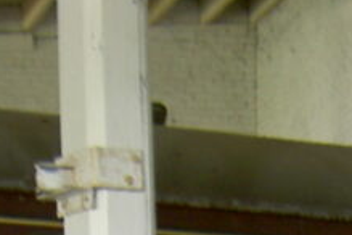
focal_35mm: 222
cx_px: 315
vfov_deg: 5.8
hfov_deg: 9.2
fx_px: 2170
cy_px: 718
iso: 100
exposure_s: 1/8
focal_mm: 8
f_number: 2.8
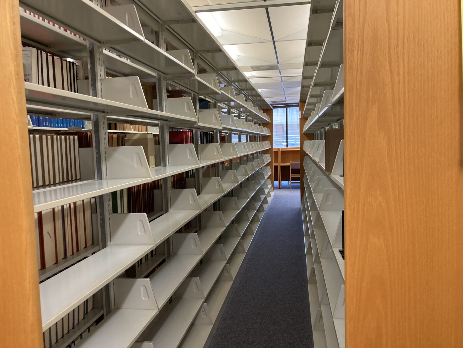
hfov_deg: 63.4
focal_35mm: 28
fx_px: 375
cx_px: 232
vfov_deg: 49.7
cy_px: 174
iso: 200
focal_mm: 3.99
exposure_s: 1/60
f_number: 1.8
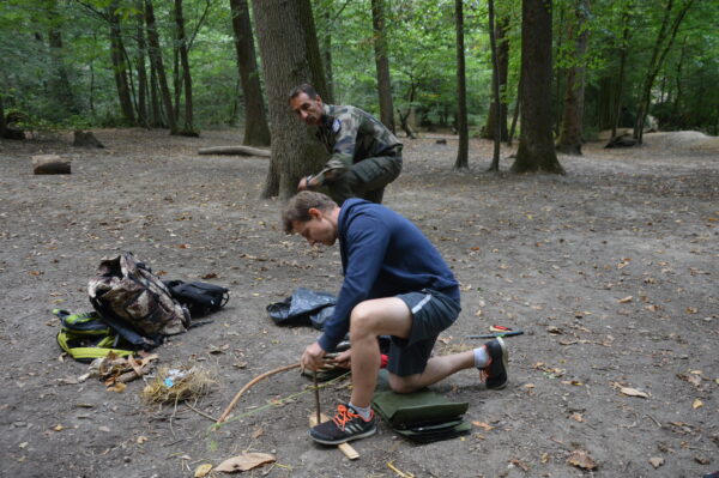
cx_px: 360
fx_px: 629
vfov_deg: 41.6
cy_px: 239
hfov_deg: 59.5
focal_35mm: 32
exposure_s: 1/25
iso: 800
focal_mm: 21
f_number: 3.8
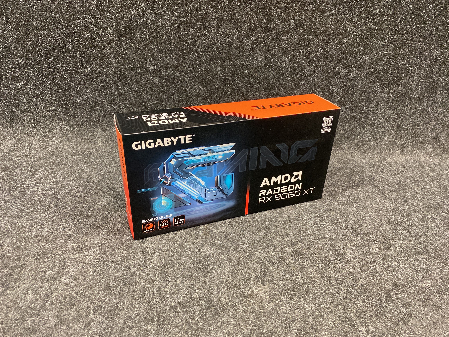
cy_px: 168
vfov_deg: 53.1
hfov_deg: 67.3
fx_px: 337
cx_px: 224
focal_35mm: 26
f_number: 1.8
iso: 500
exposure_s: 1/58
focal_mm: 4.25
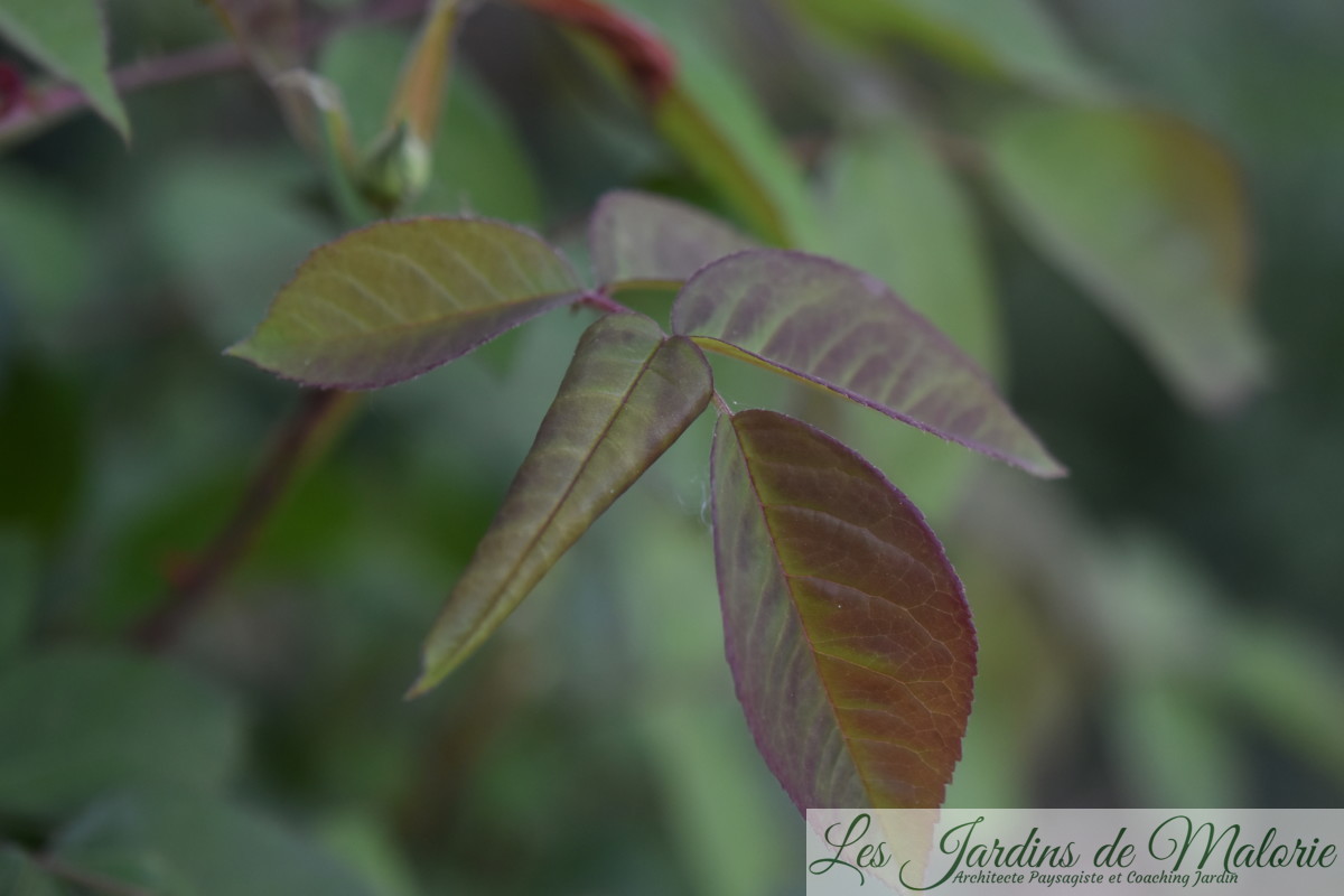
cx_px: 672
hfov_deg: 22.6
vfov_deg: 15.2
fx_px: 3360
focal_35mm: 90
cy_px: 448
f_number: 3
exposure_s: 1/500
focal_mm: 60
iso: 640
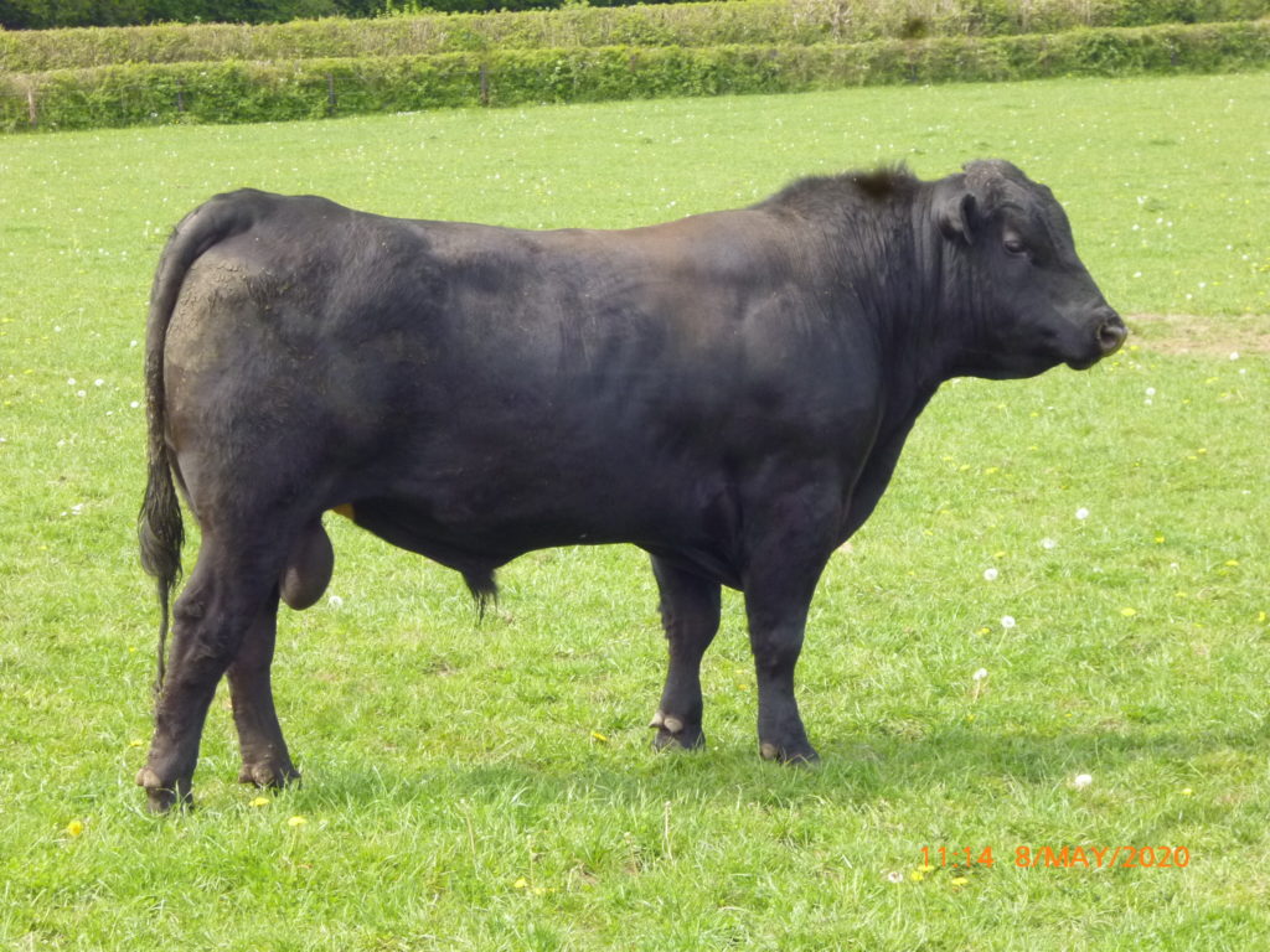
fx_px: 4109
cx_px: 635
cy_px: 476
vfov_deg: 13.2
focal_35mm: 112
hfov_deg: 17.6
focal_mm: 20
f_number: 6.5
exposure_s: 1/125
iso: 320
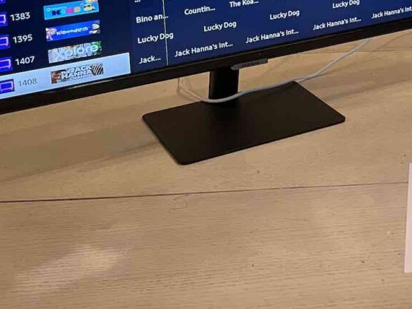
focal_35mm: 70
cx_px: 517
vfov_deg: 19.7
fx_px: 833
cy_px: -66
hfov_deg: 24.6
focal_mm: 5.1
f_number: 1.6
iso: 160
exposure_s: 1/60
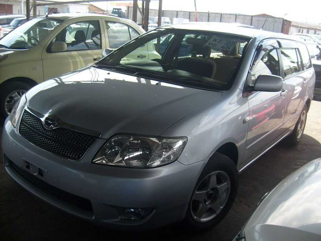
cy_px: 120
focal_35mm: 35
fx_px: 325
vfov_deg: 40.7
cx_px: 160
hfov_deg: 52.6
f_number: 7.1
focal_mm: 5.8
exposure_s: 1/90
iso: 80
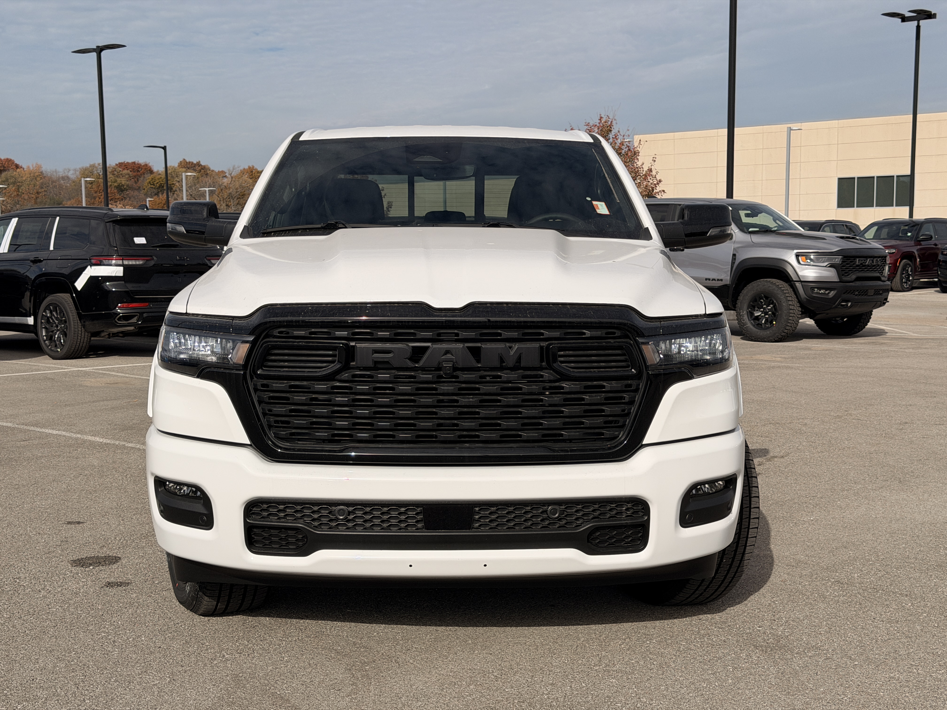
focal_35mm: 48
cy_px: 355
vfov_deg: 30.3
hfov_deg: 39.7
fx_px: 1313
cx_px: 474
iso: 80
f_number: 1.78
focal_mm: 6.76
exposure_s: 1/11364
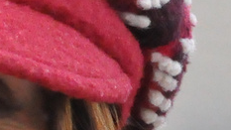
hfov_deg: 1.0
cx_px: -128
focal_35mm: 2190
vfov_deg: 0.6
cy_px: 198
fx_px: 13413
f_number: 6.3
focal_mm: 200
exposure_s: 1/1600
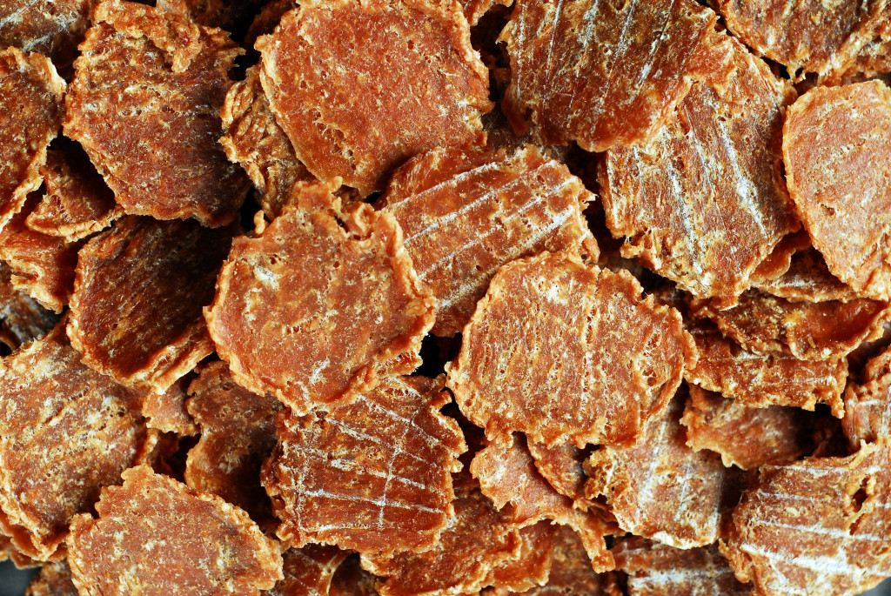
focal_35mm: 75
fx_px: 1858
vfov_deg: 18.2
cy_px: 298
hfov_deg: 27.0
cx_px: 446
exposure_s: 1/100
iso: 400
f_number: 3.2
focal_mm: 50
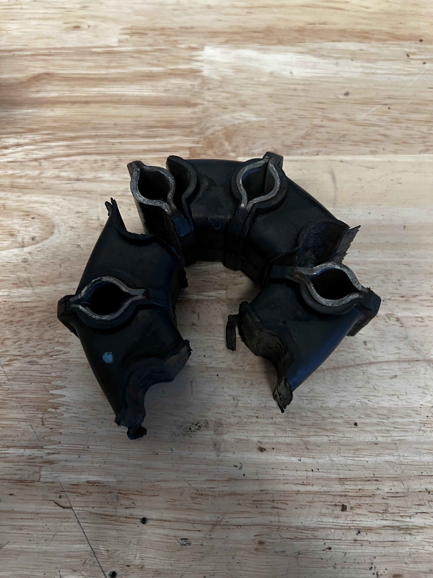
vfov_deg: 67.3
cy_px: 289
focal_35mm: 26
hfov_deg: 53.1
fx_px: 434
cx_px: 216
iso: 200
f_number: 1.5
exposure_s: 1/60
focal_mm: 5.7
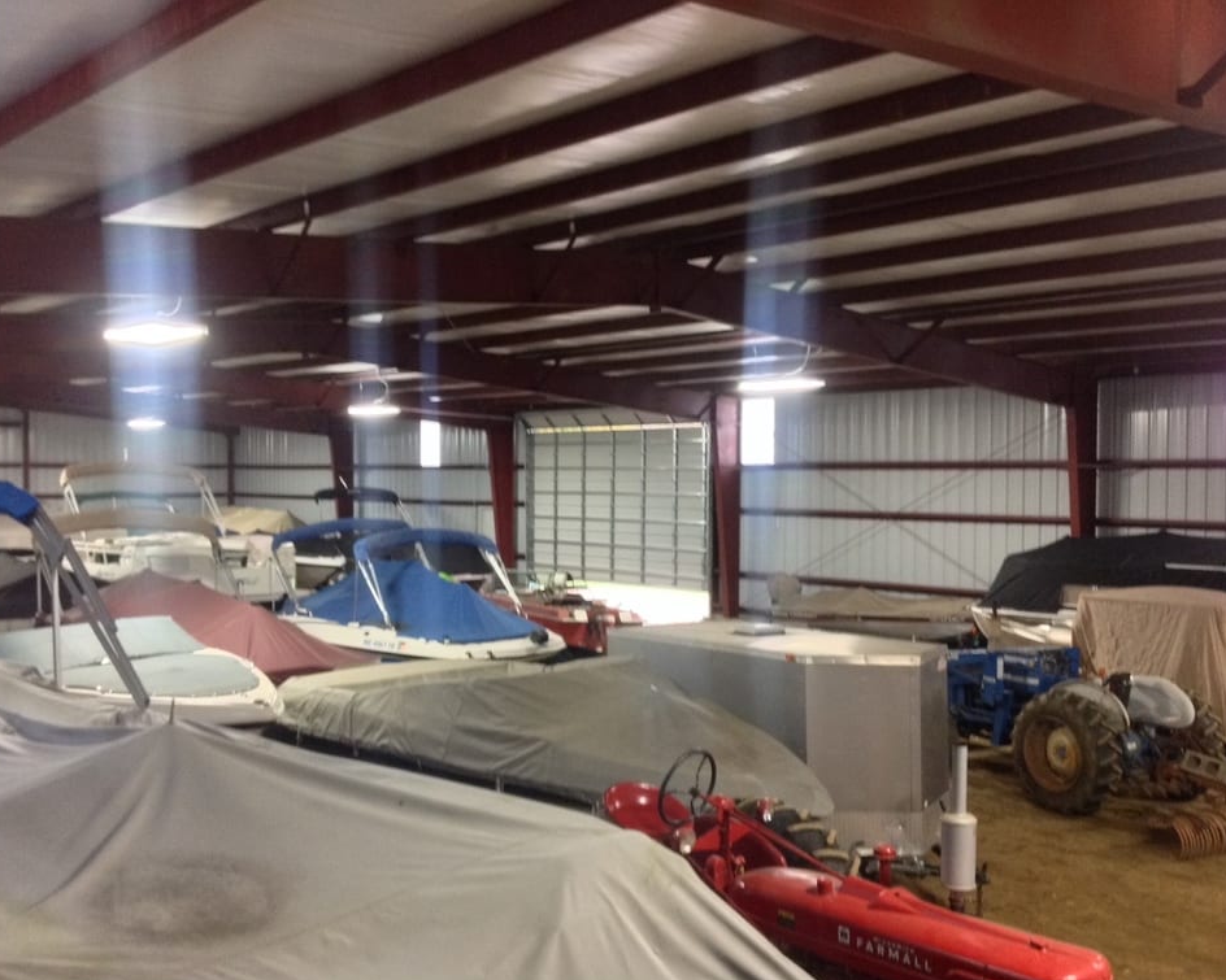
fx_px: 1342
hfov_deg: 49.0
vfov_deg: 40.1
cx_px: 568
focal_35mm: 37
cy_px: 495
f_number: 2.4
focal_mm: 4.28
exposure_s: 1/15
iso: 320
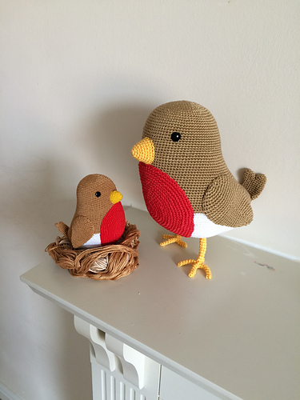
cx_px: 150
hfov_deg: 48.2
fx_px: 335
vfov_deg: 61.7
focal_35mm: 29
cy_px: 200
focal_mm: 4.15
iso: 80
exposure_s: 1/30
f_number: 2.2
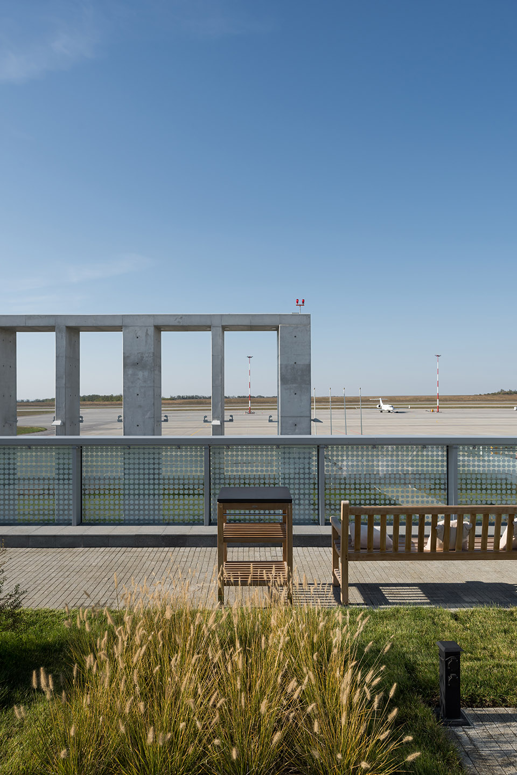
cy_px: 388
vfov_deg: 73.7
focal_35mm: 24
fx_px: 516
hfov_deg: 53.2
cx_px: 258
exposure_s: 1/640
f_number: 8
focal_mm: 24
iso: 200
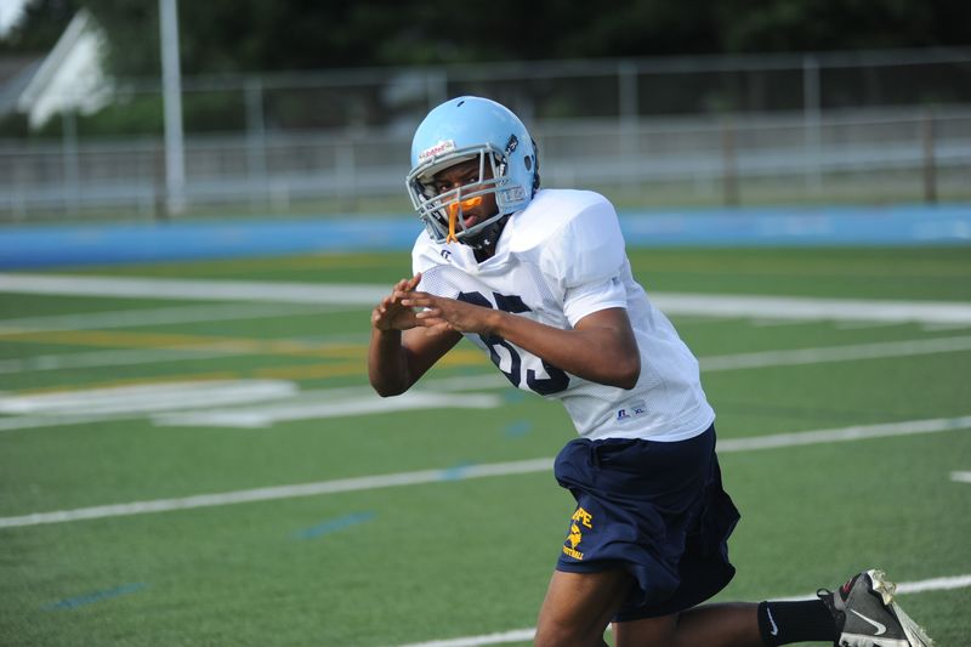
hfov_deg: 13.7
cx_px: 486
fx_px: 4045
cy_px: 324
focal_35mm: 150
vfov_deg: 9.1
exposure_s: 1/4000
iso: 400
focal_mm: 150
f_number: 2.8
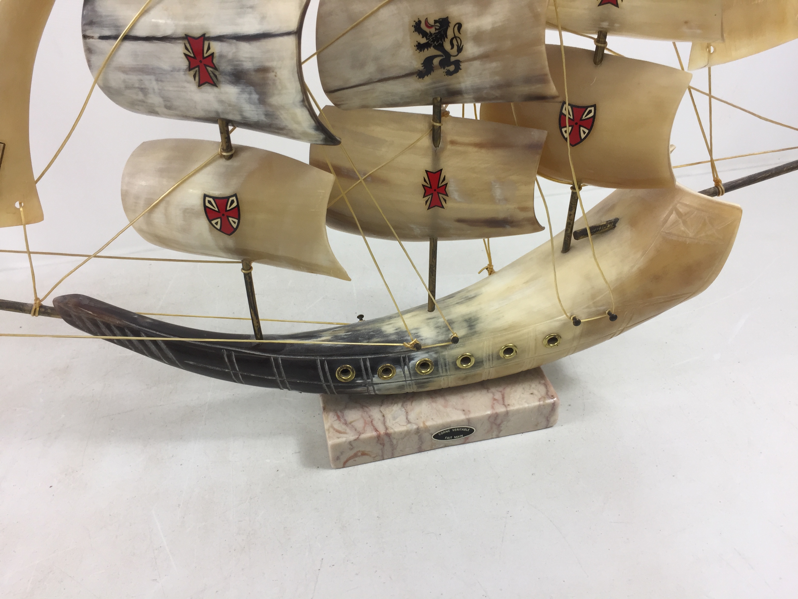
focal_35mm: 29
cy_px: 300
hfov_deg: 61.7
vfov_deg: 48.2
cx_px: 399
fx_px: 669
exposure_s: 1/100
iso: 50
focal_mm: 4.15
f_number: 2.2
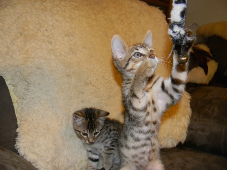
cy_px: 85
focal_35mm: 28
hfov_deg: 63.4
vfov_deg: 49.7
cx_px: 114
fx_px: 184
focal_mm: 5
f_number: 3.5
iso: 200
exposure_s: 1/26
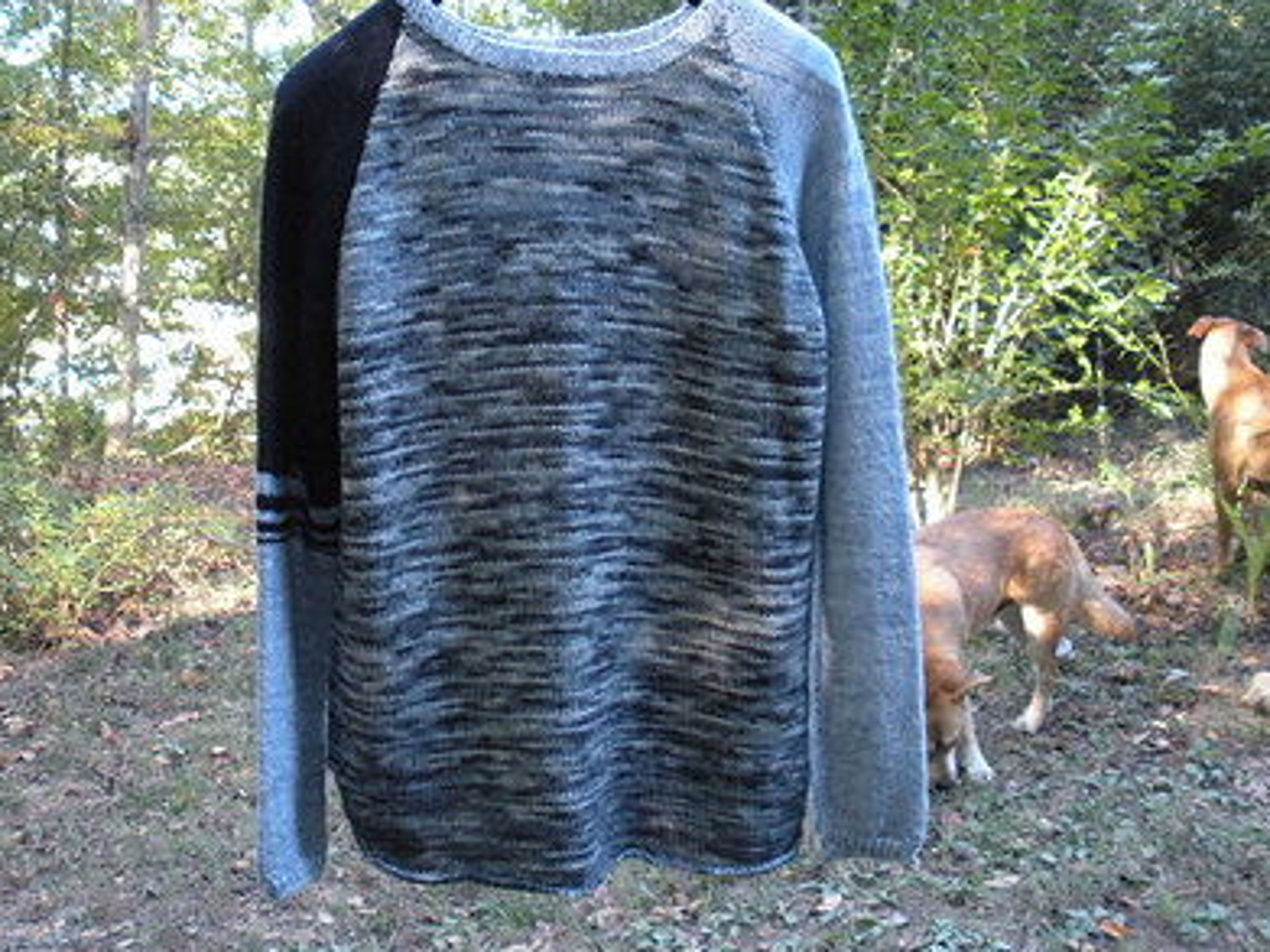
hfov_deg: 41.2
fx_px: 1687
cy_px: 405
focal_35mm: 46
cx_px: 598
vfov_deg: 31.5
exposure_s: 1/43.5
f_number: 3.5
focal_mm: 6.3
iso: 400
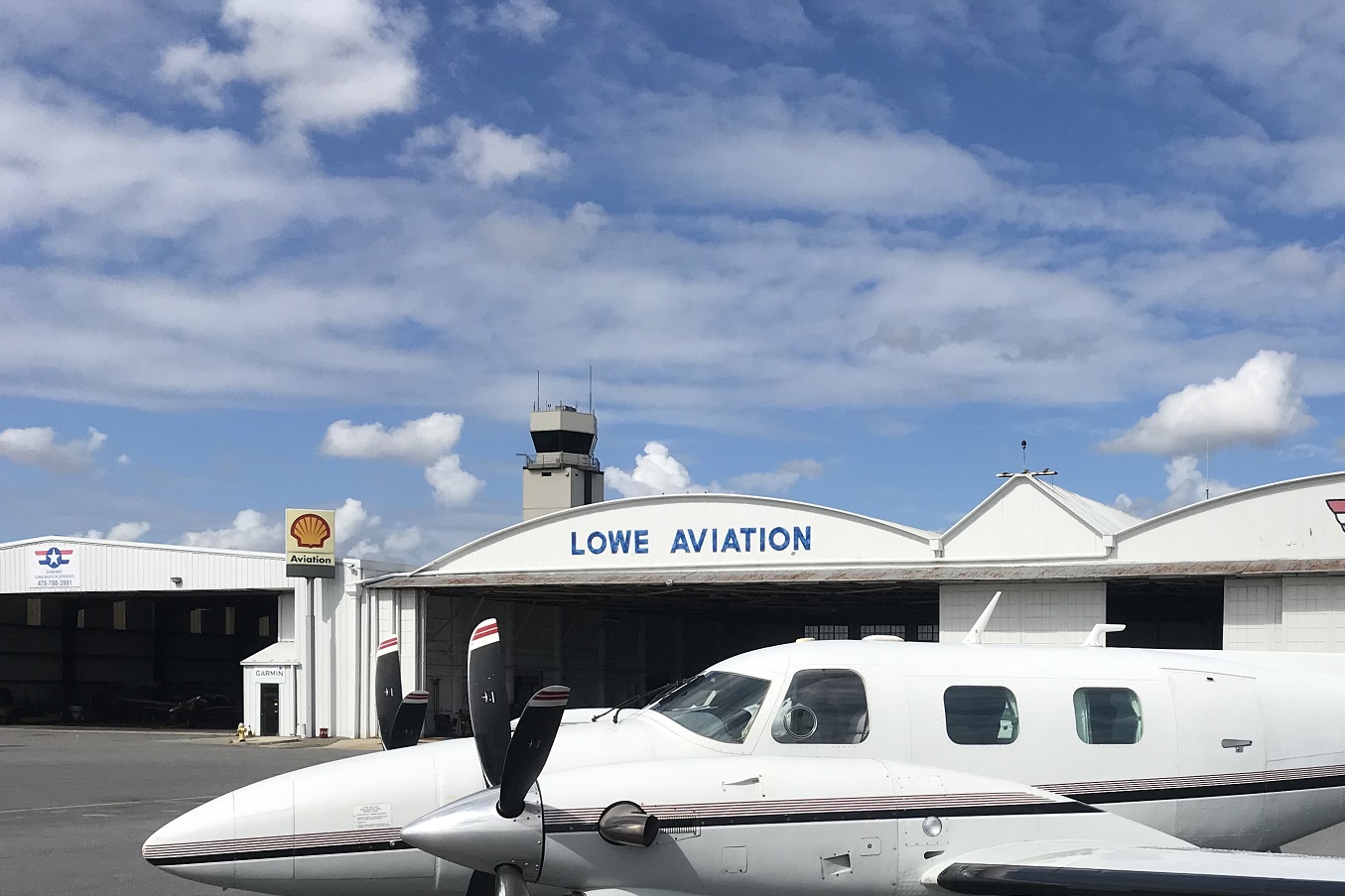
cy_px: 725
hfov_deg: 44.1
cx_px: 991
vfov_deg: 30.4
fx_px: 1606
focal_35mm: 43
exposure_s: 1/5988
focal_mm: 3.99
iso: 20
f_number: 1.8
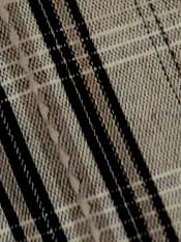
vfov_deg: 3.7
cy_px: -247
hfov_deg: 2.8
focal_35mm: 528
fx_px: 3678
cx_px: -24
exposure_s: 1/80
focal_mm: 21.5
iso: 1000
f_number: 5.4
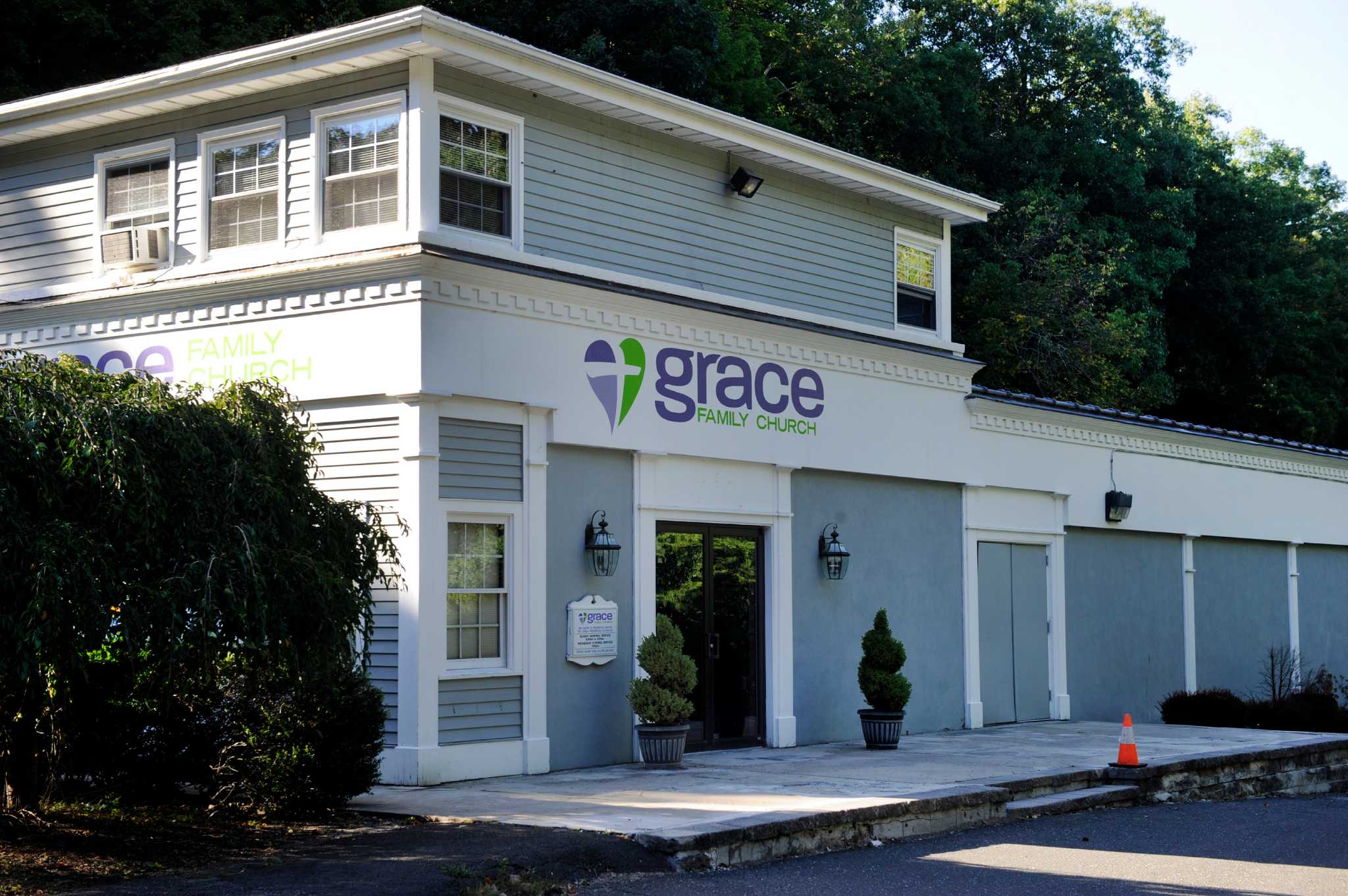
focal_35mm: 55
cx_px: 674
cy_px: 448
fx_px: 2058
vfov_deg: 24.6
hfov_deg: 36.3
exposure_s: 1/250
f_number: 5.6
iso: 400
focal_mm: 55
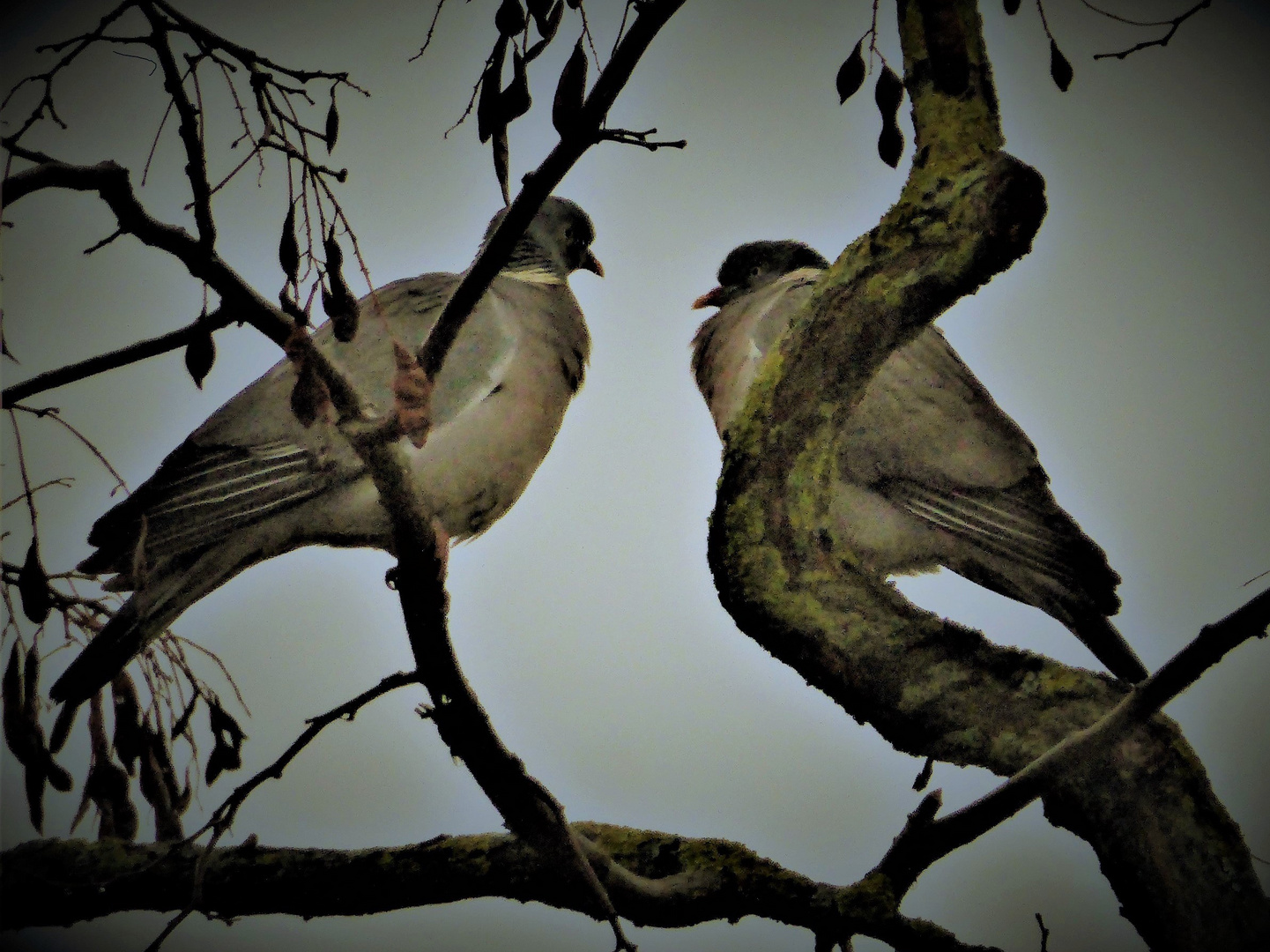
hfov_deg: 2.1
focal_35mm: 960
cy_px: 476
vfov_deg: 1.5
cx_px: 635
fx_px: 35212
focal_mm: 86
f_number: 6.4
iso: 400
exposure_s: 1/125
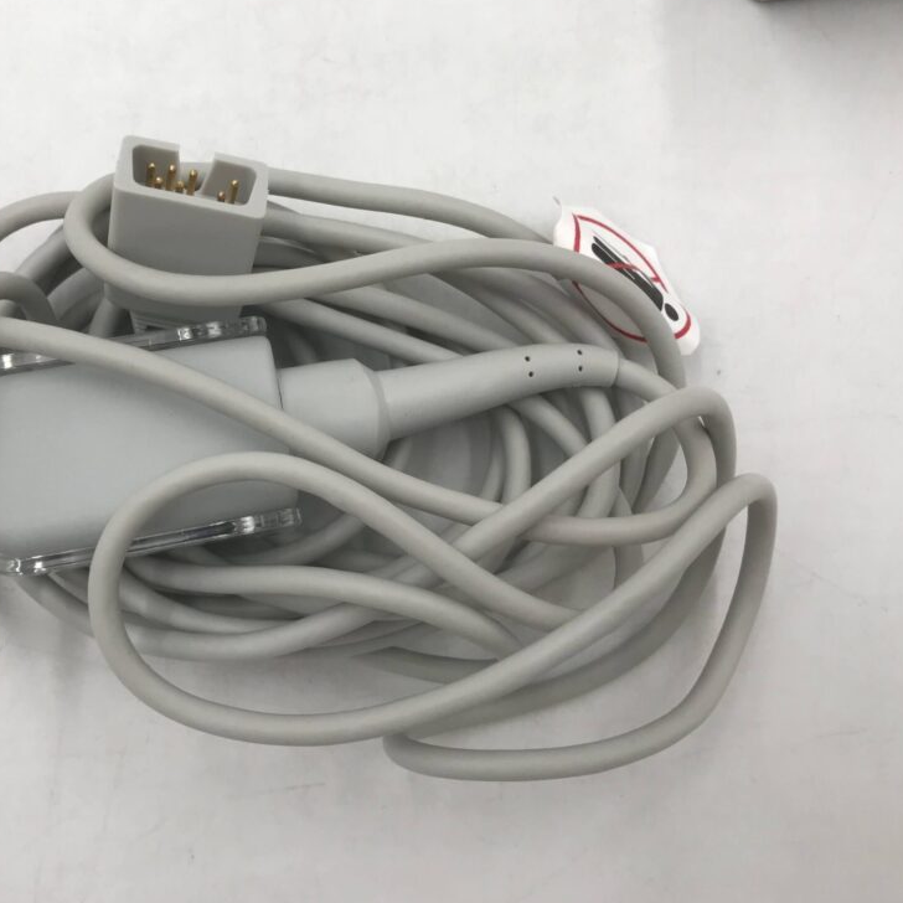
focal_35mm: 34
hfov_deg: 47.9
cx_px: 329
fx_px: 1003
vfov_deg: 48.4
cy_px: 447
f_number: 1.8
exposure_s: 1/120
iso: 40
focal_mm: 3.99
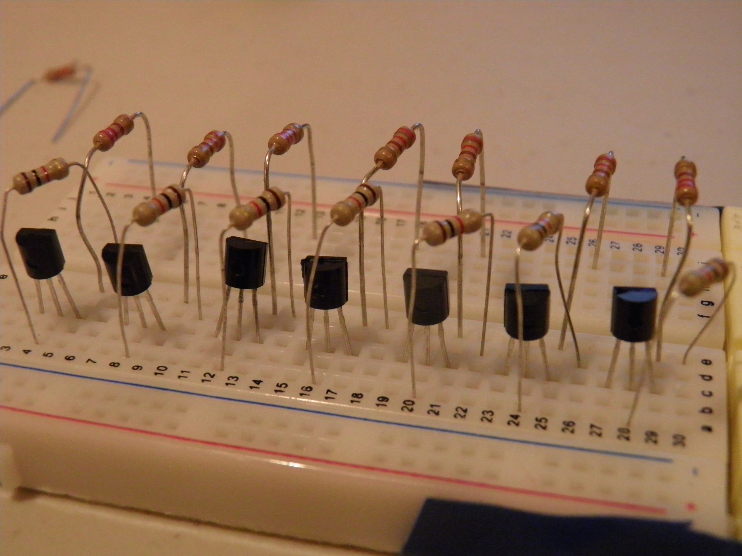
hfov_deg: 38.9
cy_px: 278
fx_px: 1050
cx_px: 371
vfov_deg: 29.7
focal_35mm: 49
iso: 400
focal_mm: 8.9
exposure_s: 1/20
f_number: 3.5
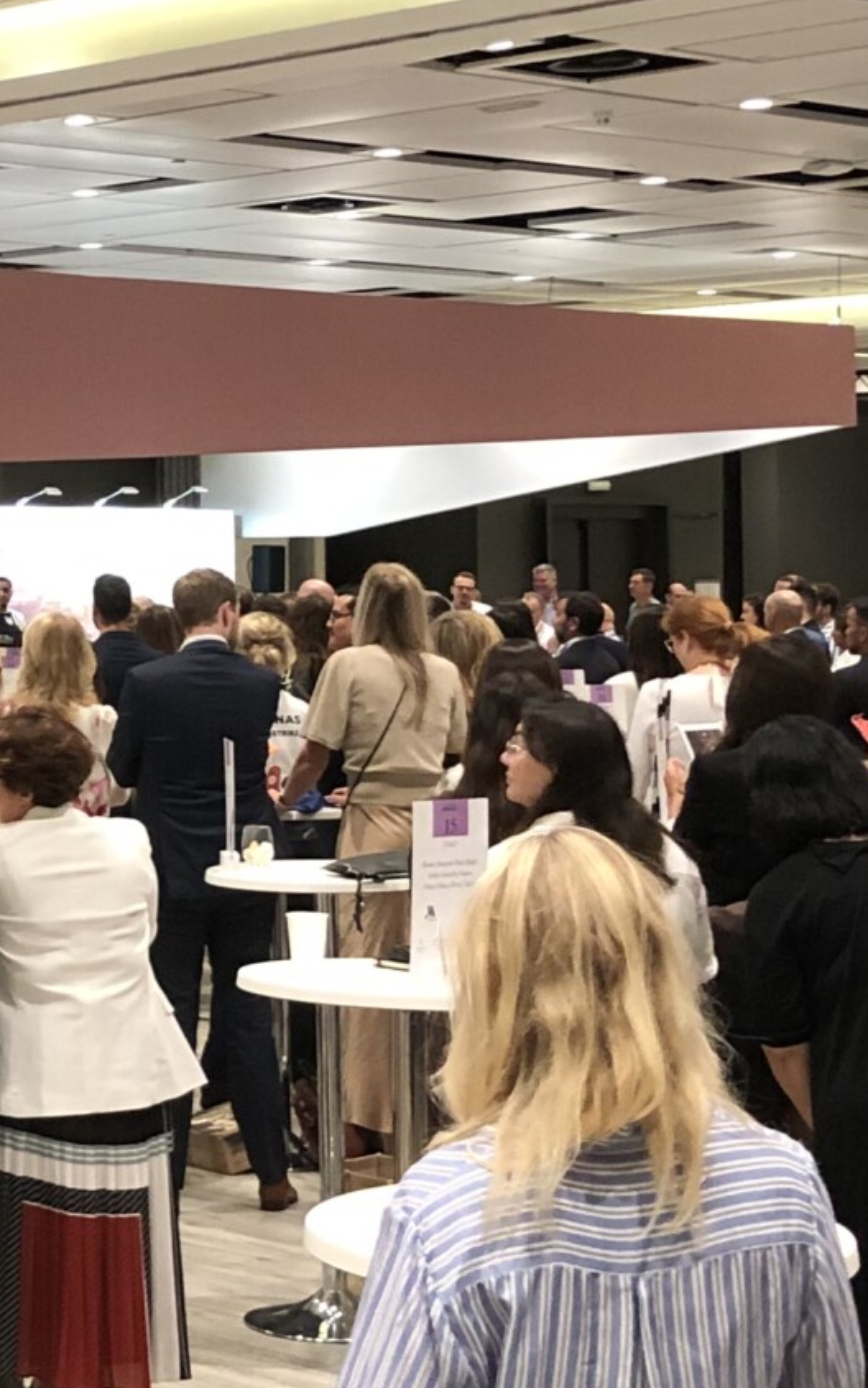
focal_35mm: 90
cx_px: -240
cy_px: 528
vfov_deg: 23.0
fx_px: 3404
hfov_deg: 14.0
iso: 250
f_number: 1.8
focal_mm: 4
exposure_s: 1/50
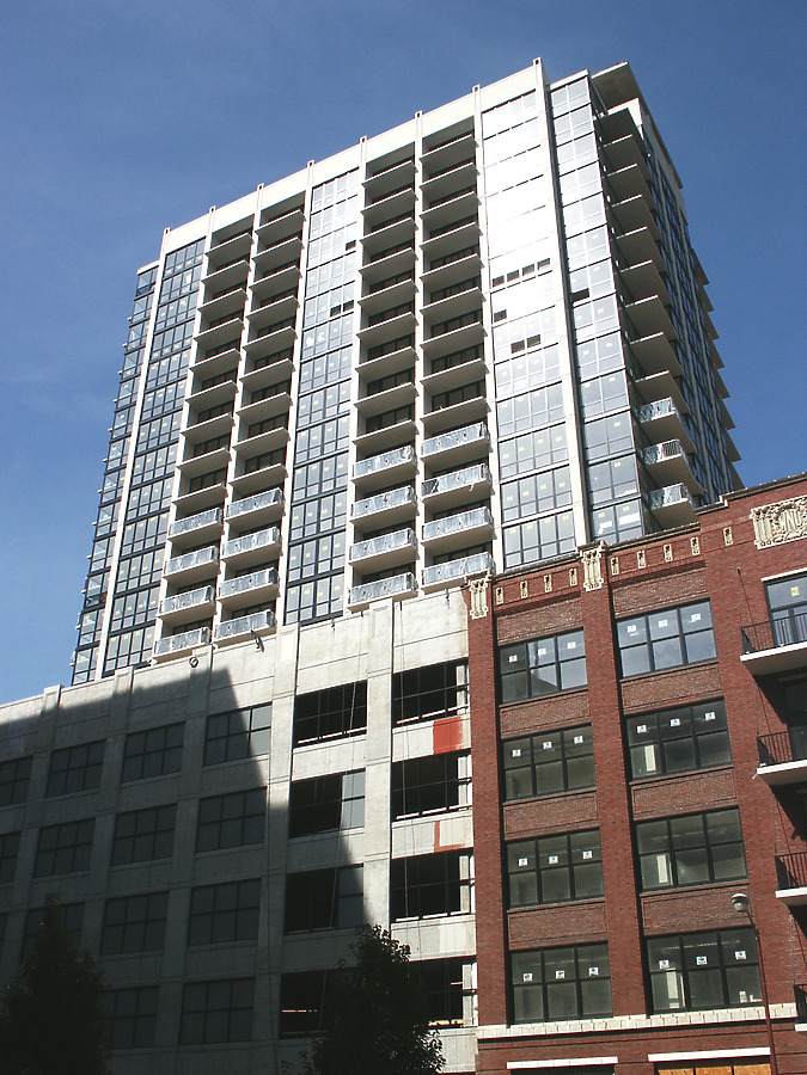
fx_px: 1088
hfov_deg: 40.7
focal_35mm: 35
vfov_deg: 52.6
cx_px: 404
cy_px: 538
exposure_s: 1/500
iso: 64
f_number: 6.7
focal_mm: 7.18
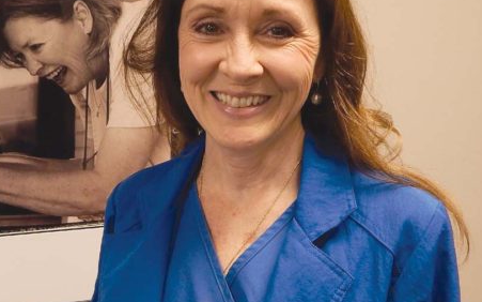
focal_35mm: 53
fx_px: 696
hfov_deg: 37.8
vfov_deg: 24.4
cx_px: 164
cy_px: 138
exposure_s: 1/30
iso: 125
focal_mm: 4
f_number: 3
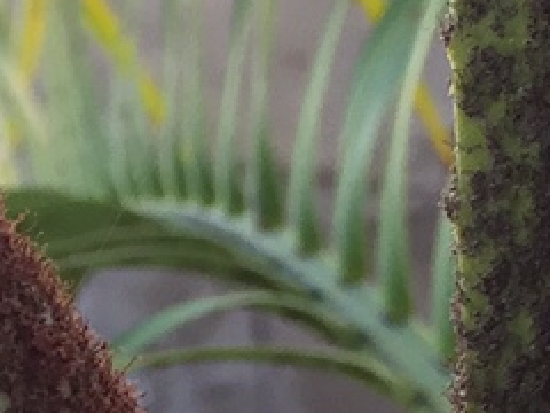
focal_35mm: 197
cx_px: -348
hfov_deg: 9.7
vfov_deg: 7.3
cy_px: 737
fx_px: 3130
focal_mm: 4.15
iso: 50
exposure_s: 1/120
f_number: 2.2
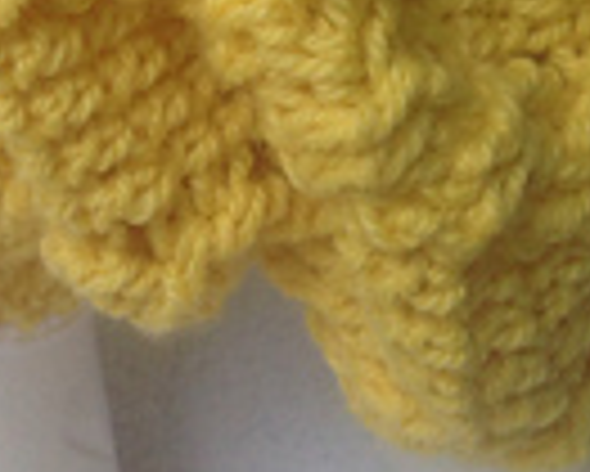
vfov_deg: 11.9
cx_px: 14
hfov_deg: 15.4
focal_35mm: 123
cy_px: -254
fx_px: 2149
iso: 50
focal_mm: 4.12
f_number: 2.4
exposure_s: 1/40
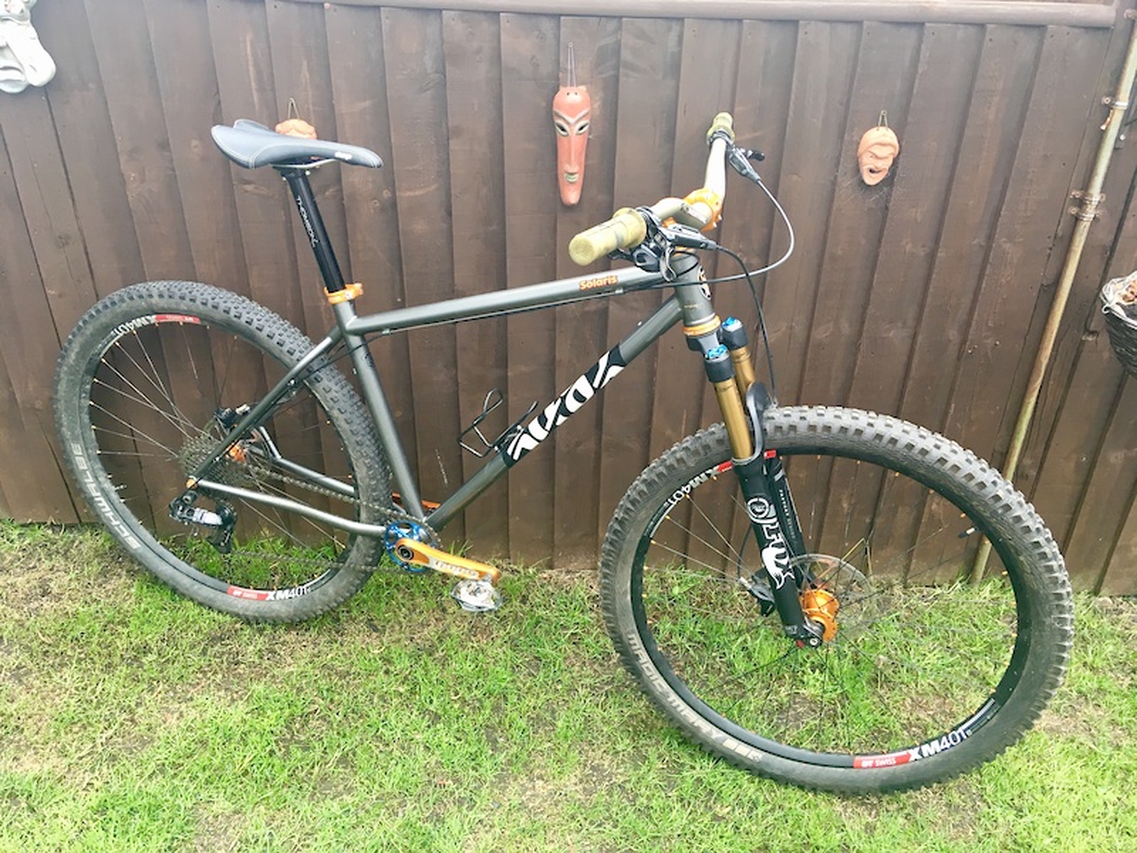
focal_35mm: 29
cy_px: 426
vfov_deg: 48.2
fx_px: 953
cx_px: 568
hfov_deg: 61.7
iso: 25
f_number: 2.2
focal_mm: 4.15
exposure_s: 1/33
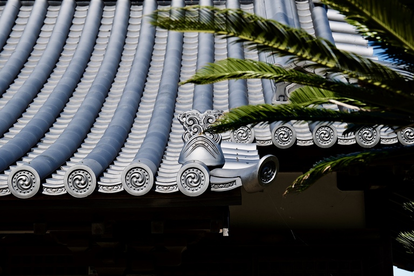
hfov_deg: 24.5
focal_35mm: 83
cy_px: 138
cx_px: 207
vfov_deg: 16.5
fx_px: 954
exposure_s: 1/850
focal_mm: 55
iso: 320
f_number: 5.6
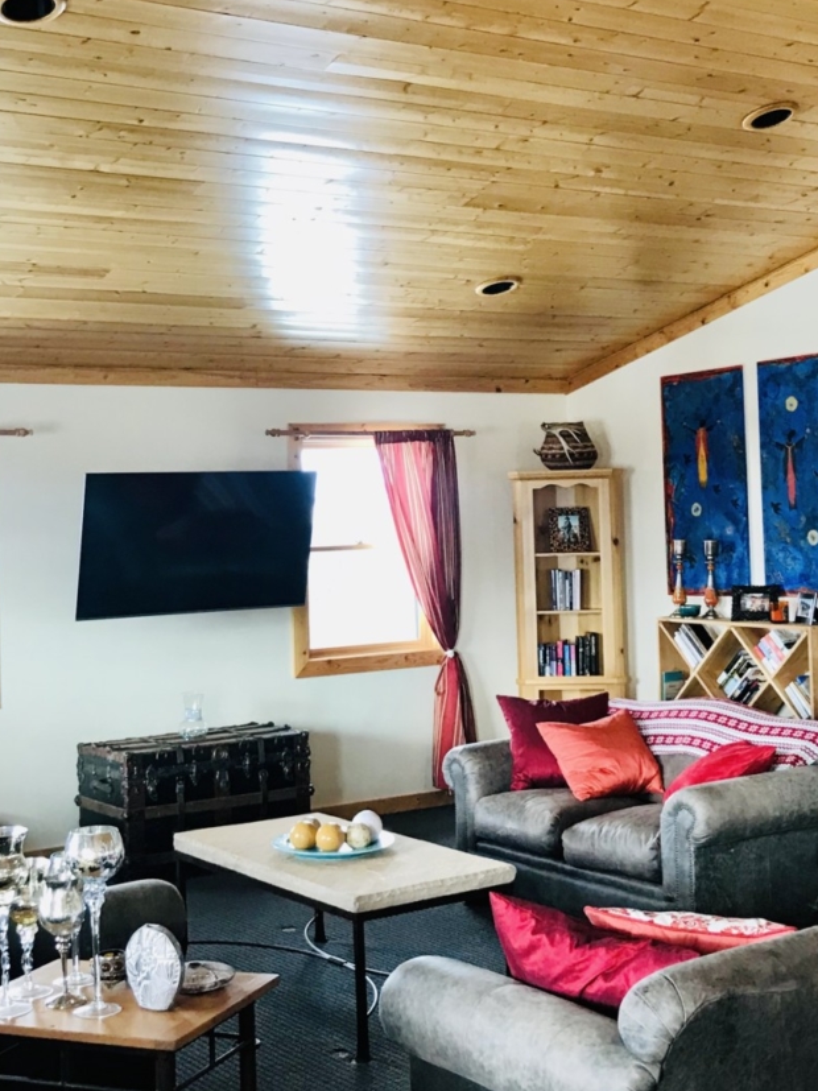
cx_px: 394
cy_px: 526
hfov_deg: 28.0
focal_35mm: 52
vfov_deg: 36.8
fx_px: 1639
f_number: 1.8
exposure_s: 1/20
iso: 40
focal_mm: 3.99
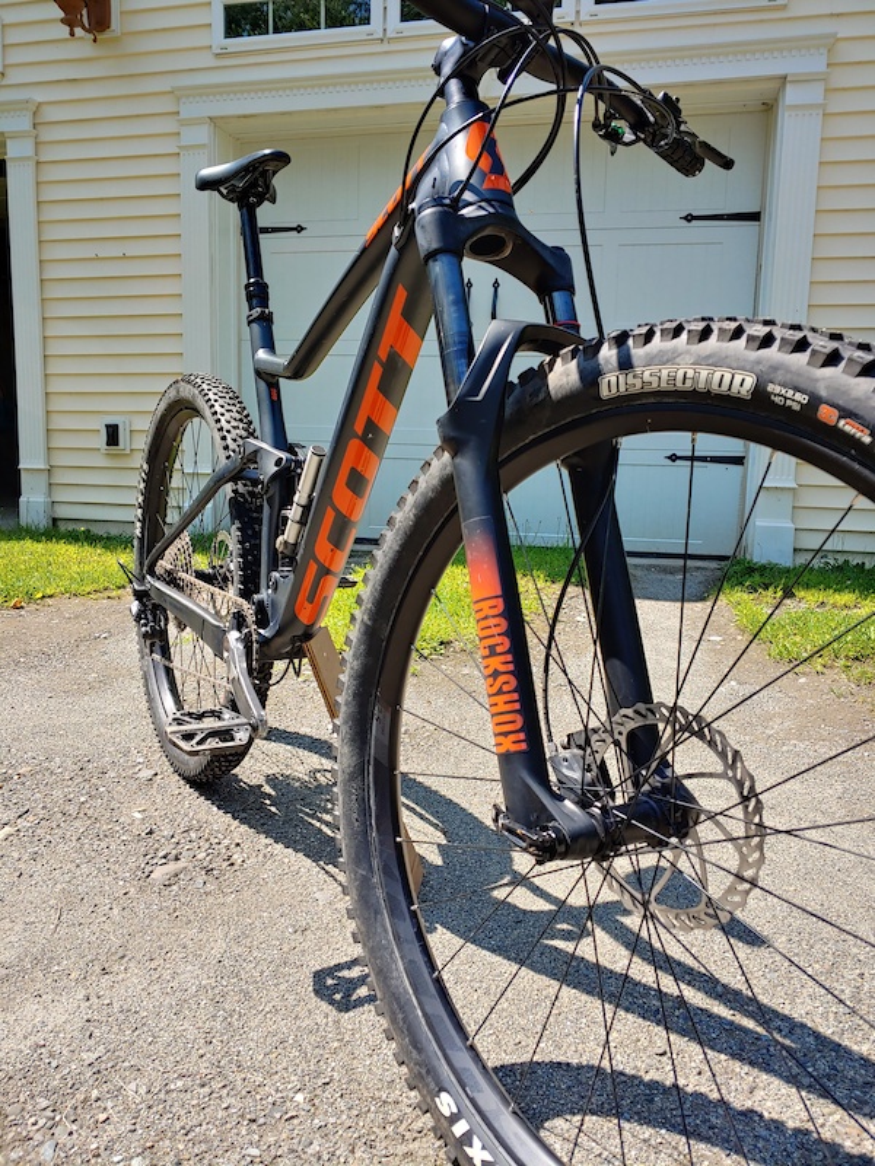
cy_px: 583
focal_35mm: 25
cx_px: 438
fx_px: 843
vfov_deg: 69.4
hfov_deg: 54.9
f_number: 1.5
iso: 50
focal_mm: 4.23
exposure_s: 1/1176
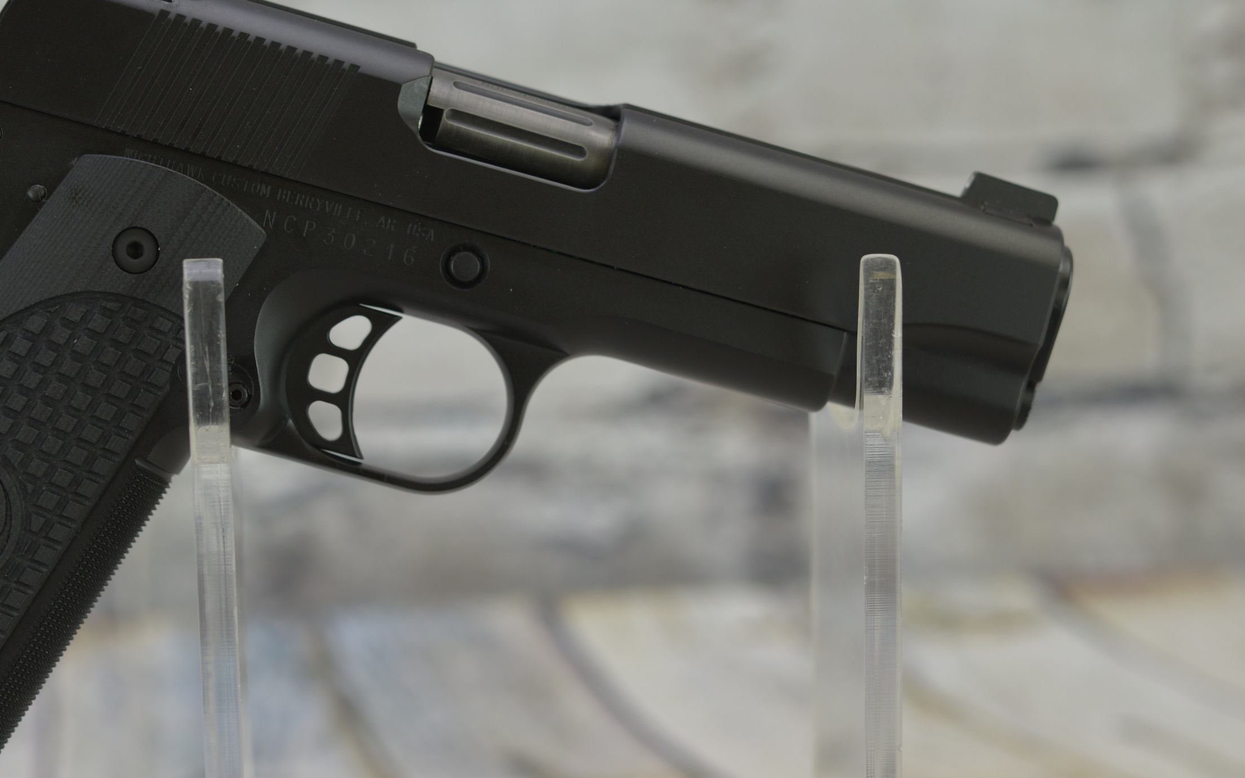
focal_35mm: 92
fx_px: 3122
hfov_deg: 22.5
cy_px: 334
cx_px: 474
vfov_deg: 14.2
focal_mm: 60
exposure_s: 1/80
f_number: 4.5
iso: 250
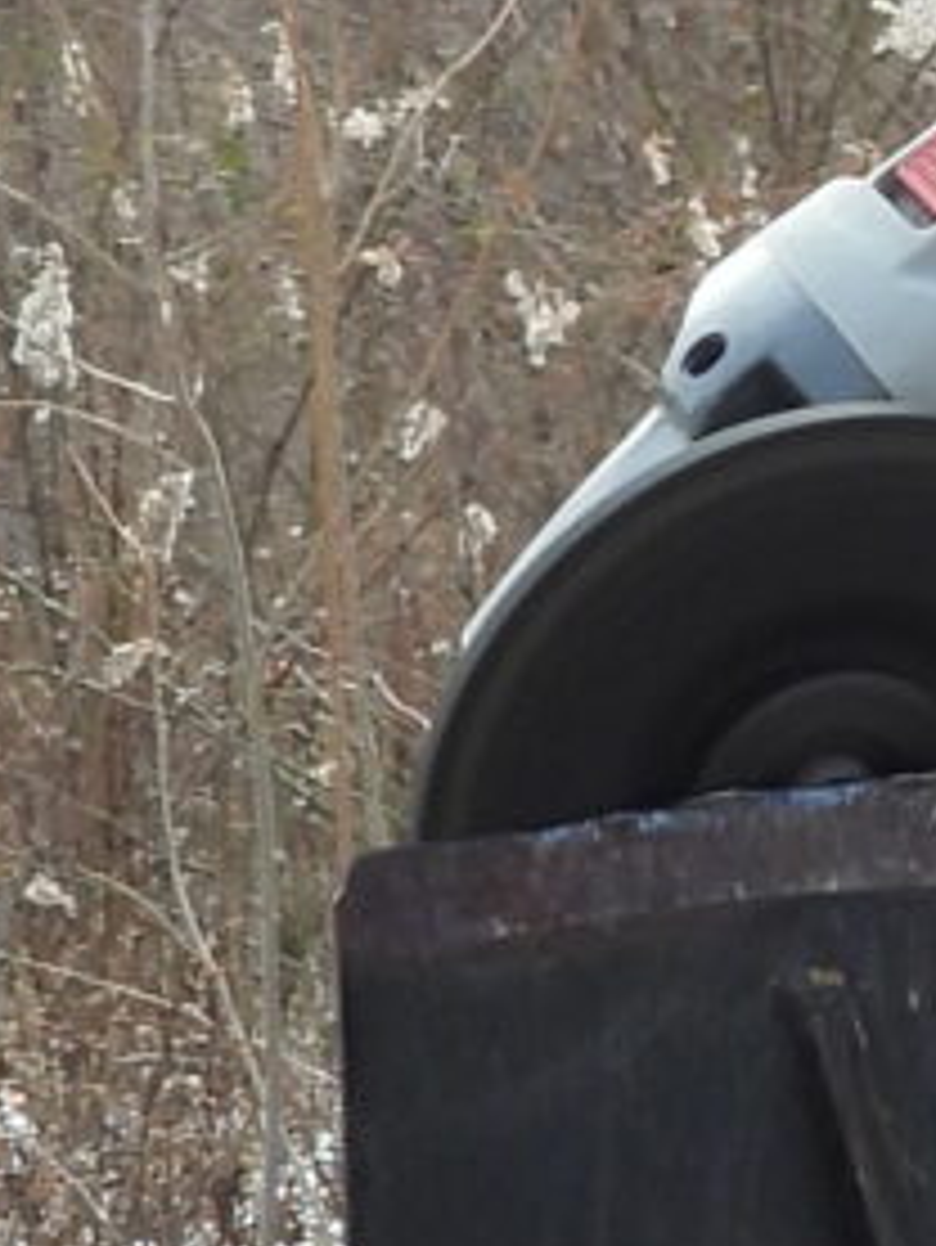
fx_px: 7457
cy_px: -130
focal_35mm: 207
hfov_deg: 7.0
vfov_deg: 9.5
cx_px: 1665
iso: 100
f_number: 2.8
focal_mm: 5
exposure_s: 1/320
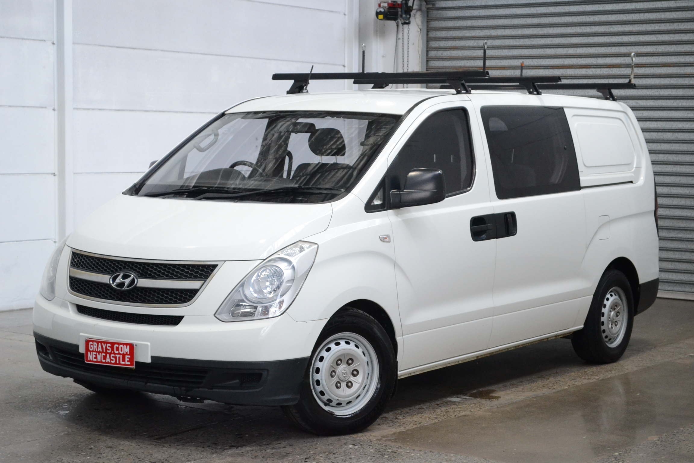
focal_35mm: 69
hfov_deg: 29.2
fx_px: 1330
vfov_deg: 19.7
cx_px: 347
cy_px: 232
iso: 1600
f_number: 5.3
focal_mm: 46
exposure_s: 1/250
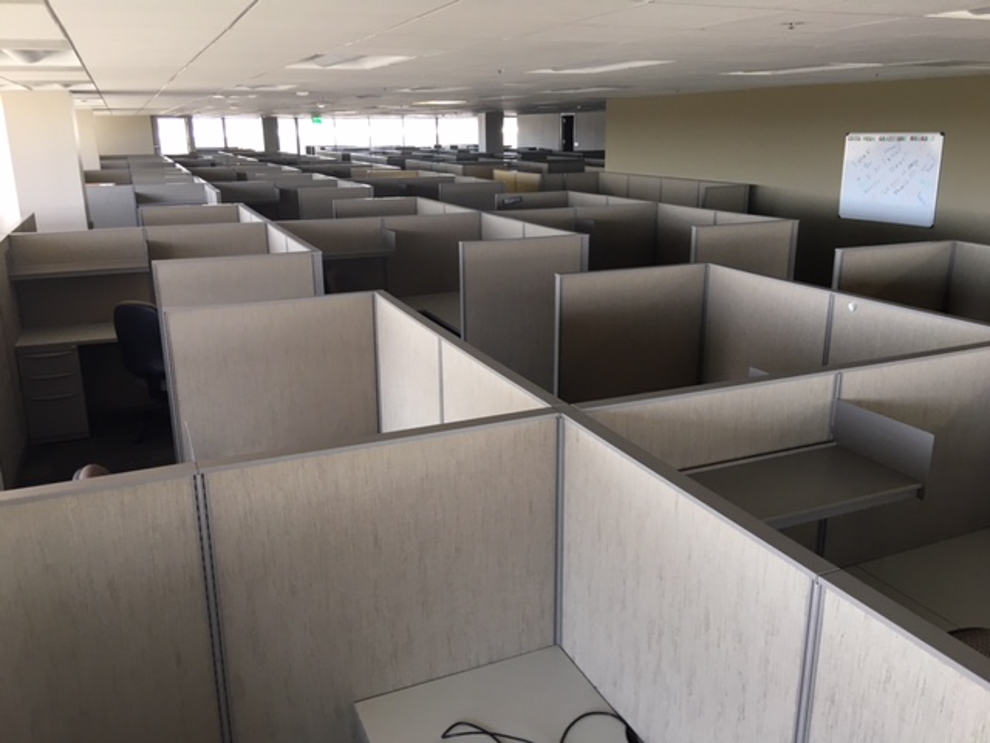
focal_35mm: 29
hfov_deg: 61.7
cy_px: 372
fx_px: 829
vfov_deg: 48.2
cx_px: 495
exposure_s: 1/30
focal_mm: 4.15
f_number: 2.2
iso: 80
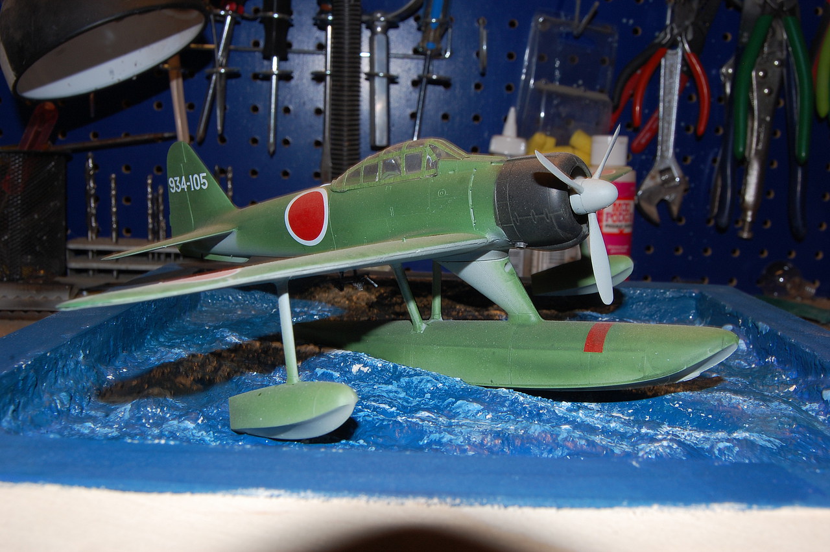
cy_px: 276
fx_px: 898
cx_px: 415
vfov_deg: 34.1
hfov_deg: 49.6
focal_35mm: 39
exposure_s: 1/13
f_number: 14
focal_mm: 26
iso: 200
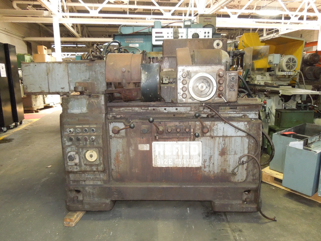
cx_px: 160
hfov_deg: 69.4
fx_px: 232
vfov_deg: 54.9
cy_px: 120
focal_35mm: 25
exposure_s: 1/30
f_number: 3.3
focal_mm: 4.5
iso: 800
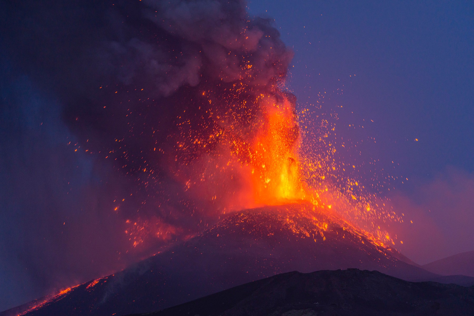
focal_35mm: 210
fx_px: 2765
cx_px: 237
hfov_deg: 9.8
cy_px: 158
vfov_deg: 6.5
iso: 400
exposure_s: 1/10
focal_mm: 210
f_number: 5.3
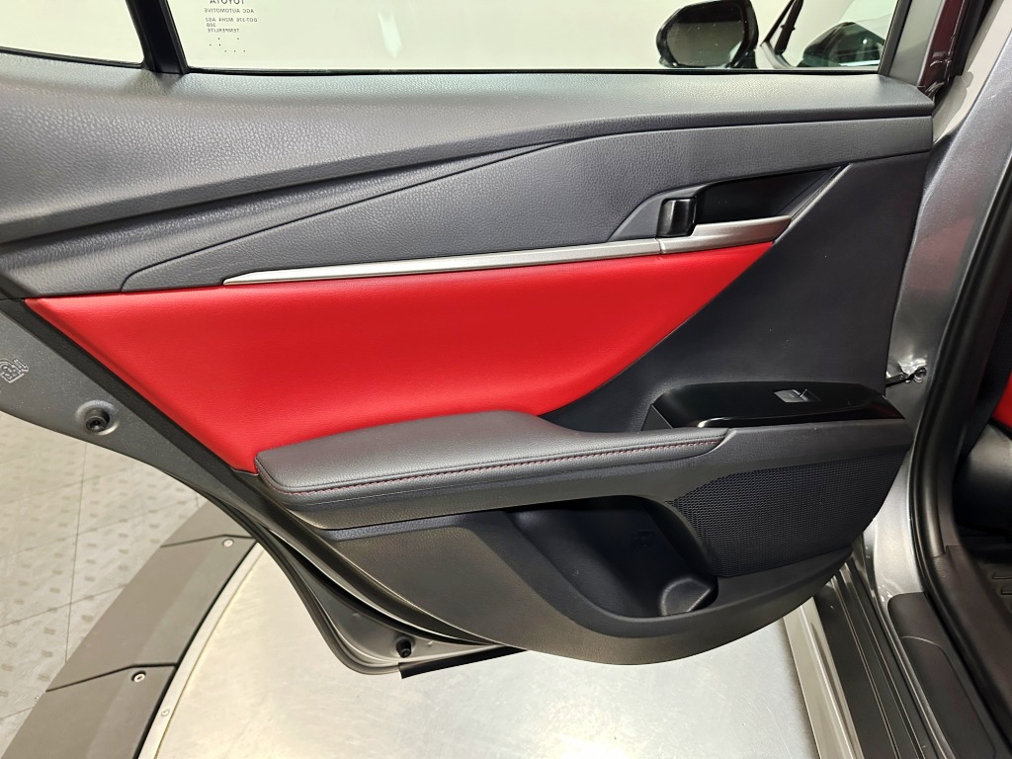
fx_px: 702
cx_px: 506
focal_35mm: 24
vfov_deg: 56.8
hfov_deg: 71.6
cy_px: 380
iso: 640
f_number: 1.78
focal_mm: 6.86
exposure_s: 1/40
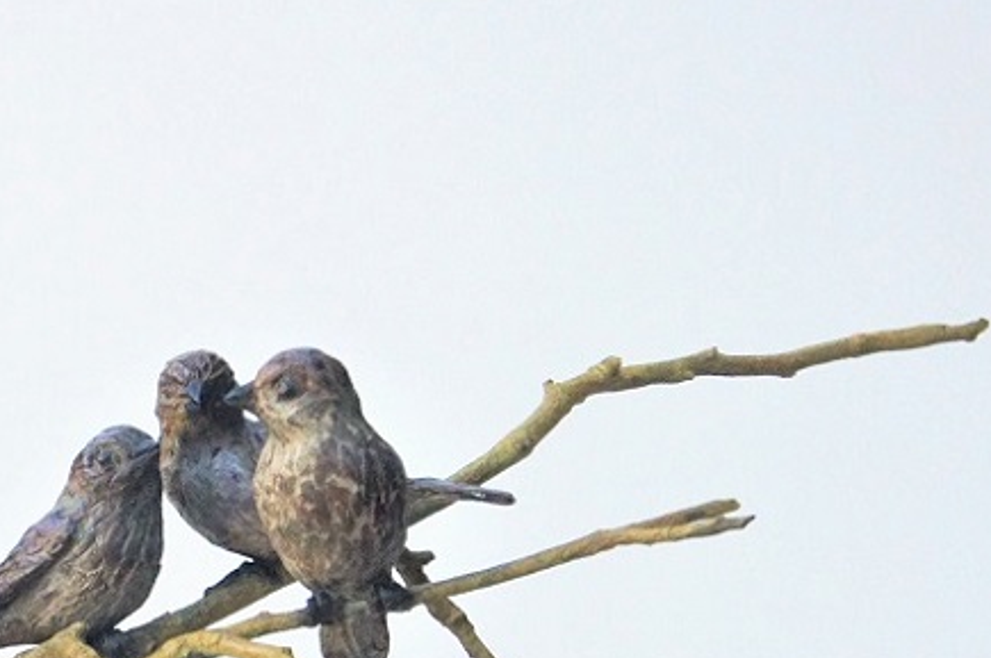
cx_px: 96
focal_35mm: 155
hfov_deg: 13.1
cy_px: 664
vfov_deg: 8.8
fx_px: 4266
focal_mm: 45
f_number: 5
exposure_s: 1/60
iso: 1600
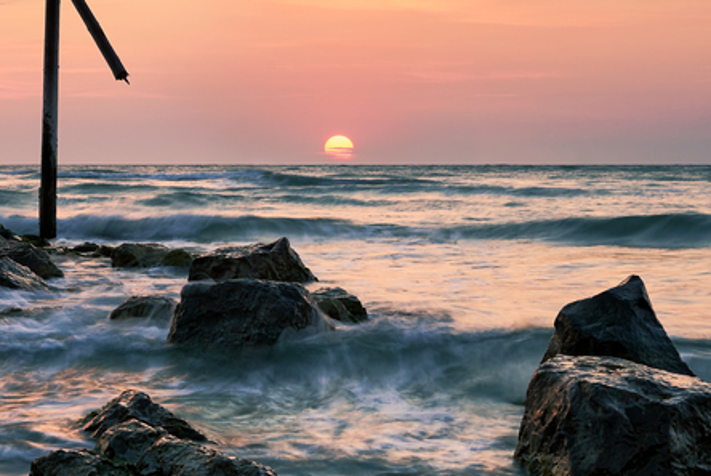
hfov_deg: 24.9
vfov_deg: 16.9
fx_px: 1601
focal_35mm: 81
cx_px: 224
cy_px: 169
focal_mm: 40
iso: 200
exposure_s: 1/4
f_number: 11
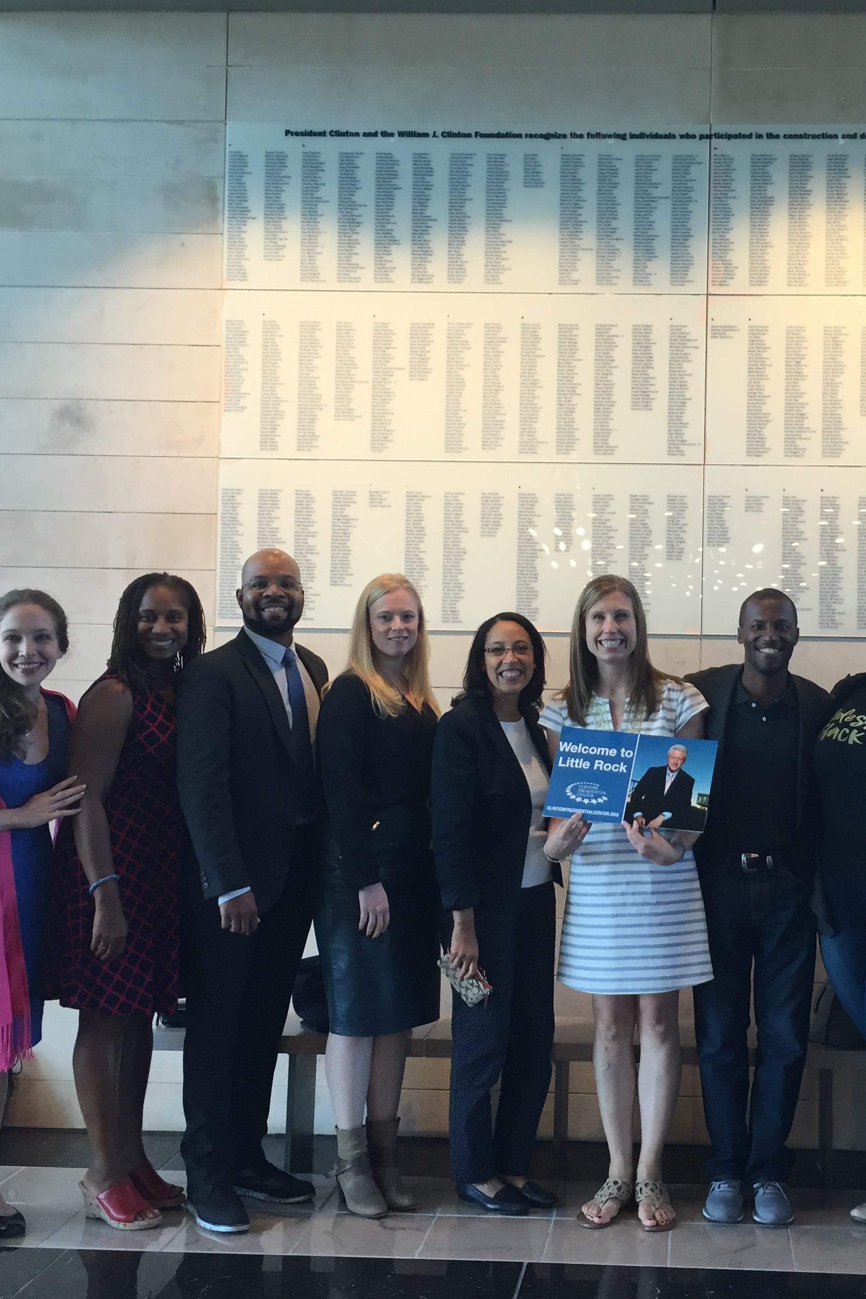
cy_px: 657
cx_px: 631
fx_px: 1479
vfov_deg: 47.4
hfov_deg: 32.1
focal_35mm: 41
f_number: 2.2
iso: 32
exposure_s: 1/30
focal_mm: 4.15
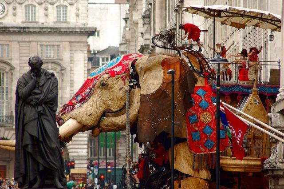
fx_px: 3545
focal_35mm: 450
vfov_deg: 3.0
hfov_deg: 4.6
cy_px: 94
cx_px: 142
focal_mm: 300
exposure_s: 1/160
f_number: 5.6
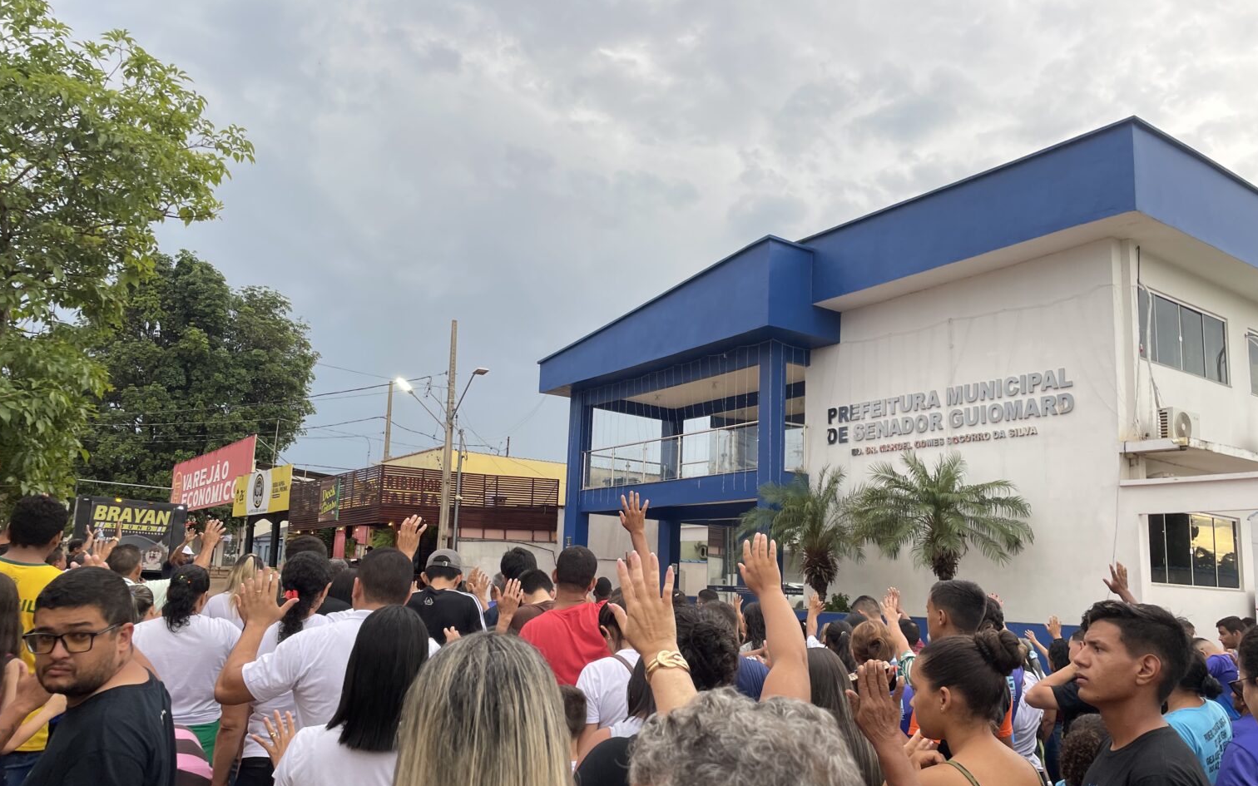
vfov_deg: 44.4
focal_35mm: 28
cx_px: 627
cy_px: 450
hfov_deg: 66.5
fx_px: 960
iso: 32
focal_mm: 4.2
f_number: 1.6
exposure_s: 1/209
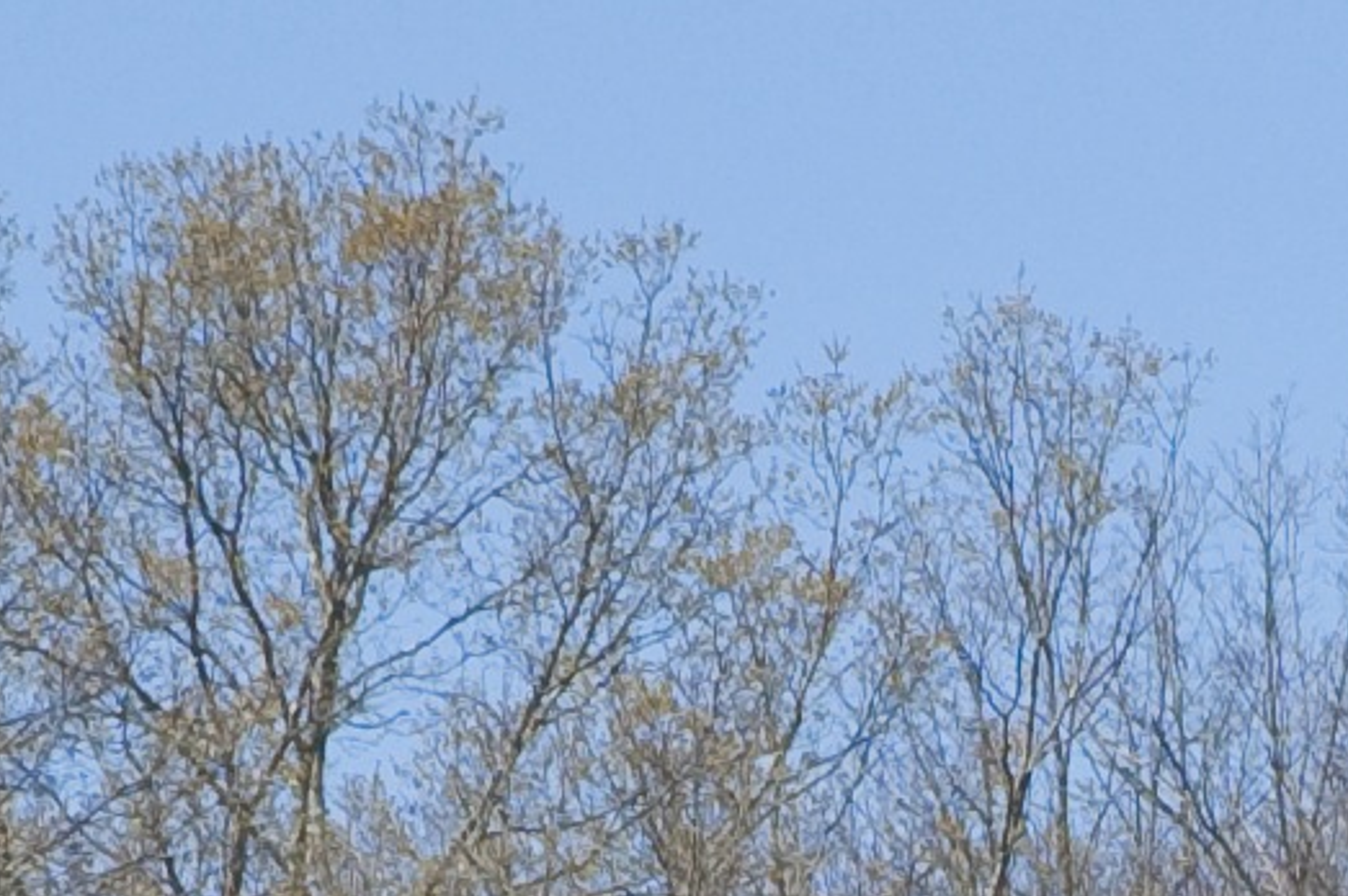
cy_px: 1931
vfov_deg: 2.6
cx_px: 1964
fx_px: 20019
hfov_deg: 3.8
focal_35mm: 535
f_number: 9
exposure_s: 1/320
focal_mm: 62
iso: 200
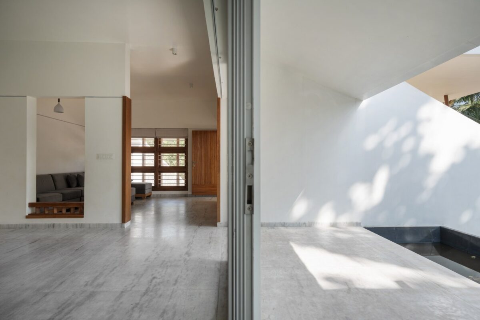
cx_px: 240
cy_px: 160
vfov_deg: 59.5
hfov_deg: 81.2
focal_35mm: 21
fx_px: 280
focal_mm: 21
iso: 100
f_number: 8
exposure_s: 1/50
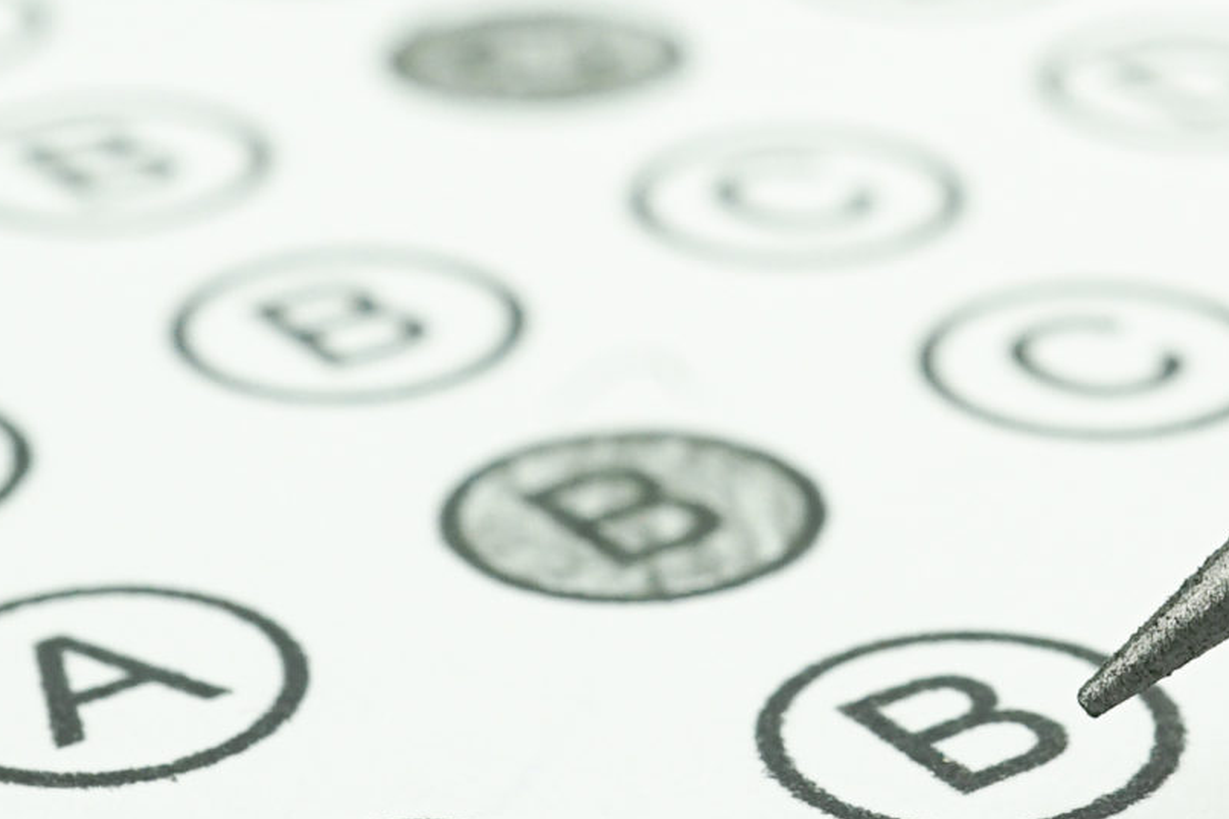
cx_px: 796
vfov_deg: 9.6
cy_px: 147
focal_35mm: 143
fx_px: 4881
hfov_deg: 14.3
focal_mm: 30
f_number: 22
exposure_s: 1/15
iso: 200
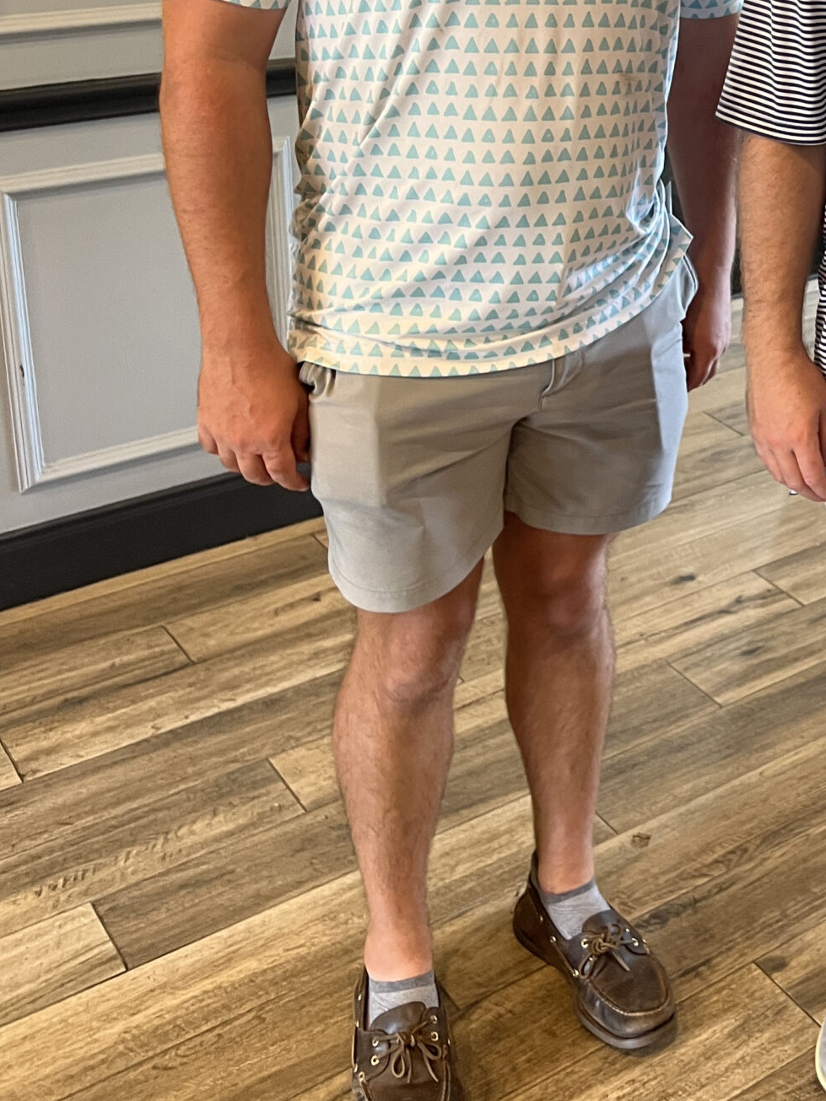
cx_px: 794
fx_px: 1622
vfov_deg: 35.9
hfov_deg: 27.2
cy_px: 179
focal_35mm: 51
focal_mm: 5.7
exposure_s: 1/60
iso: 200
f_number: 1.5
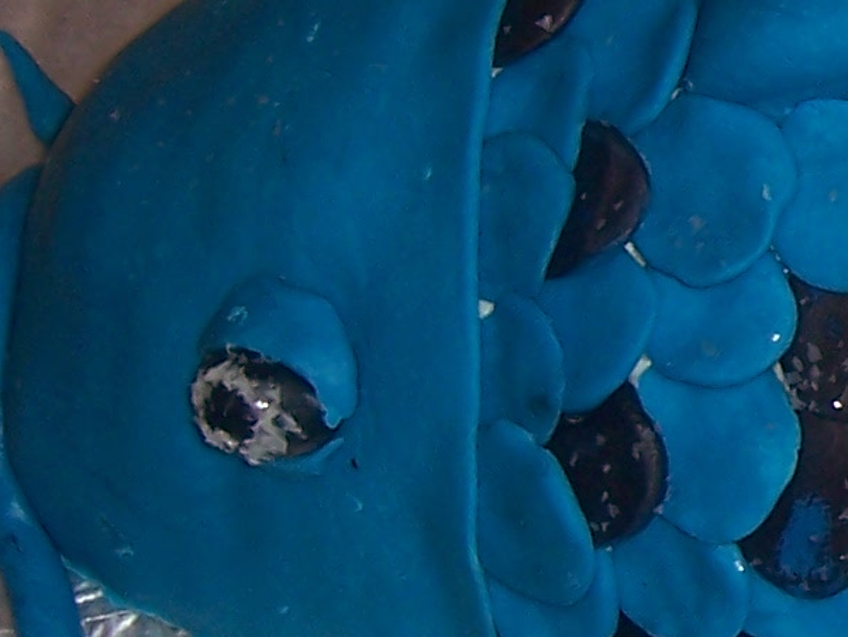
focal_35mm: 153
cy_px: 282
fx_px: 3750
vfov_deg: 9.7
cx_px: 1413
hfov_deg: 12.1
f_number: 3
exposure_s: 1/60
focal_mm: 6
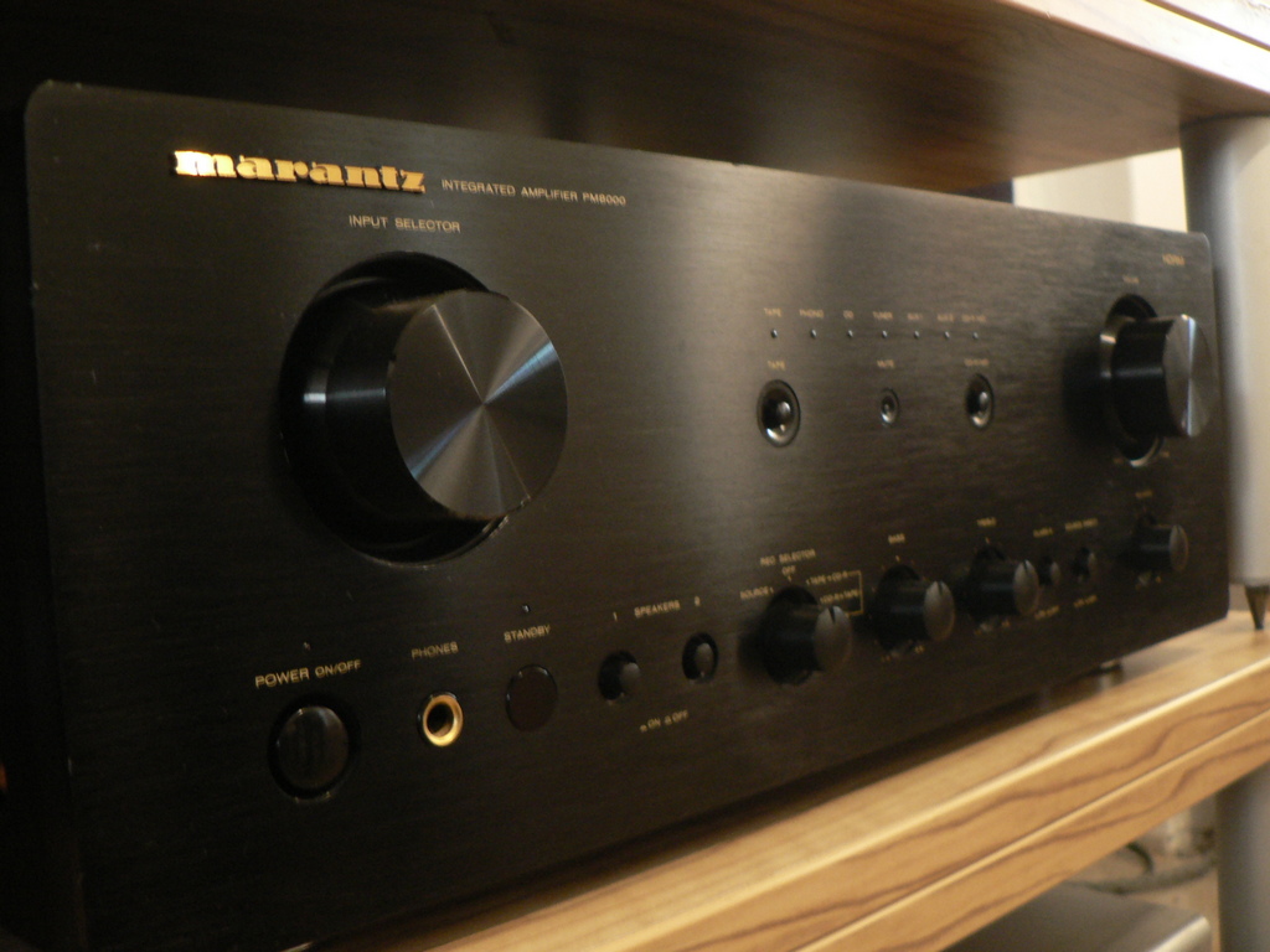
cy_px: 476
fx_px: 1321
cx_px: 635
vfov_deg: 39.7
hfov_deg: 51.4
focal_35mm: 36
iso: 200
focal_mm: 6
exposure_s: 1/4
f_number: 2.8
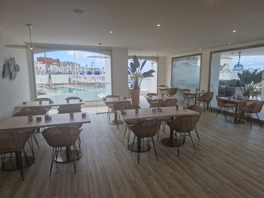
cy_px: 99
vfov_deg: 58.9
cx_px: 132
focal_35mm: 23
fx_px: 175
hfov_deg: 73.9
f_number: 1.8
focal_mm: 6.4
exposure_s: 1/196
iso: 50
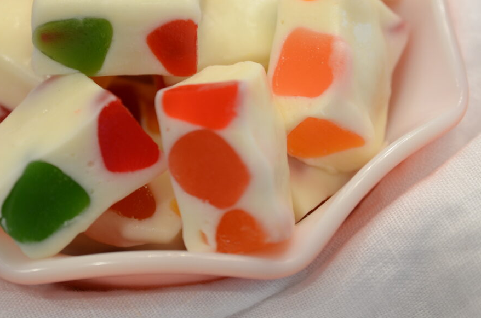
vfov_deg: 10.8
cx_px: 170
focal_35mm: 126
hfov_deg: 16.3
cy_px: 63
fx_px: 1680
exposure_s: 1/30
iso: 280
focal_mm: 48
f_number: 2.8
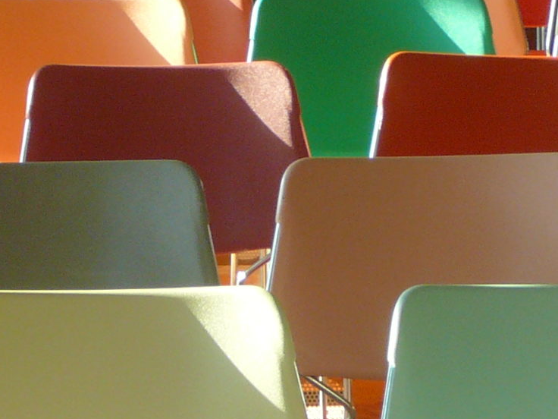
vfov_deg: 4.2
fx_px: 5722
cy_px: 502
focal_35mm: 355
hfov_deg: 5.6
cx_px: 91
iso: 100
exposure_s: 1/30
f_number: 5.6
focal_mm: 16.8
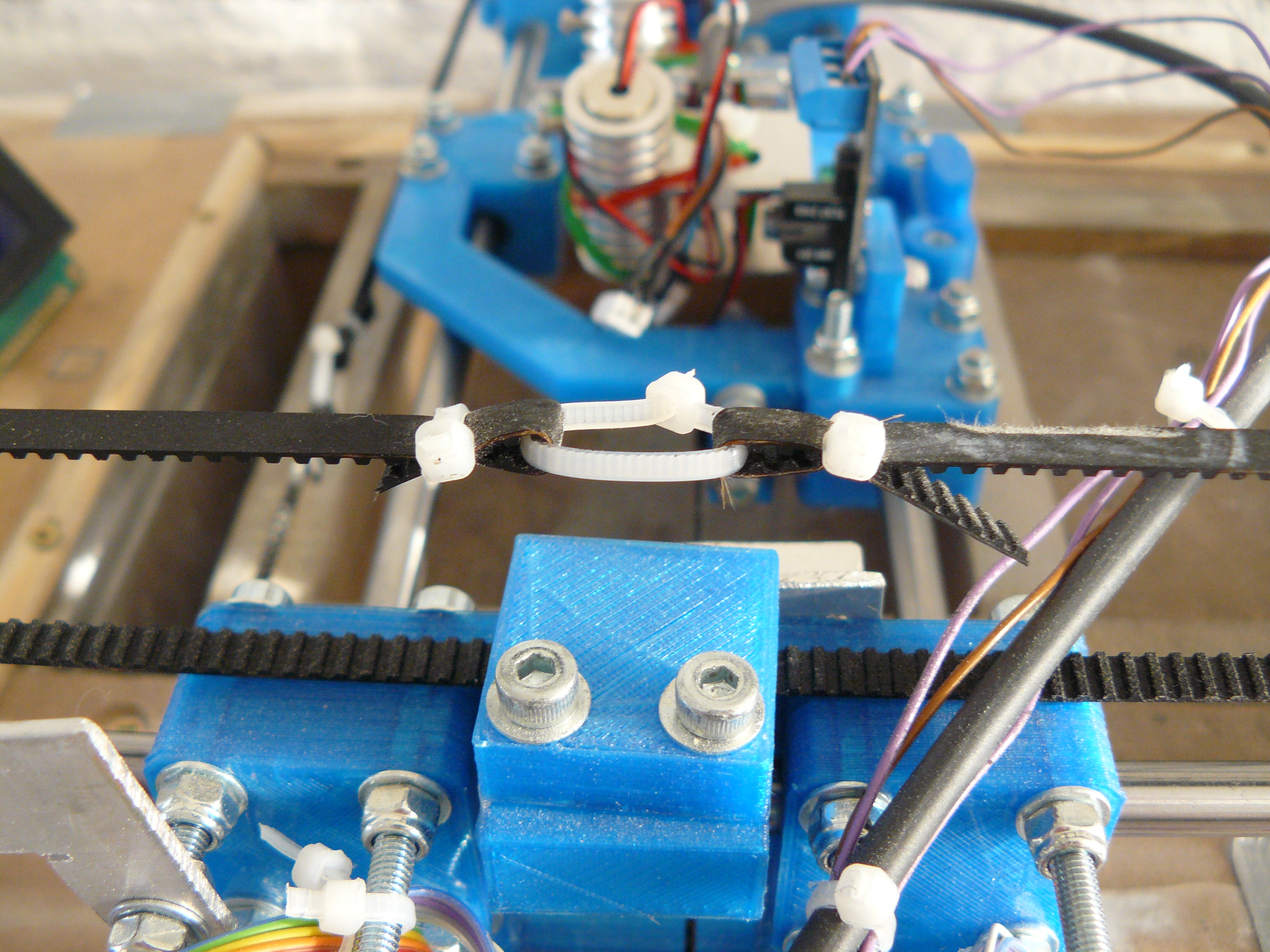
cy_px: 476
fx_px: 1321
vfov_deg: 39.7
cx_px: 635
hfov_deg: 51.4
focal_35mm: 36
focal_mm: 6
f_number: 2.8
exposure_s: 1/30
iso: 200
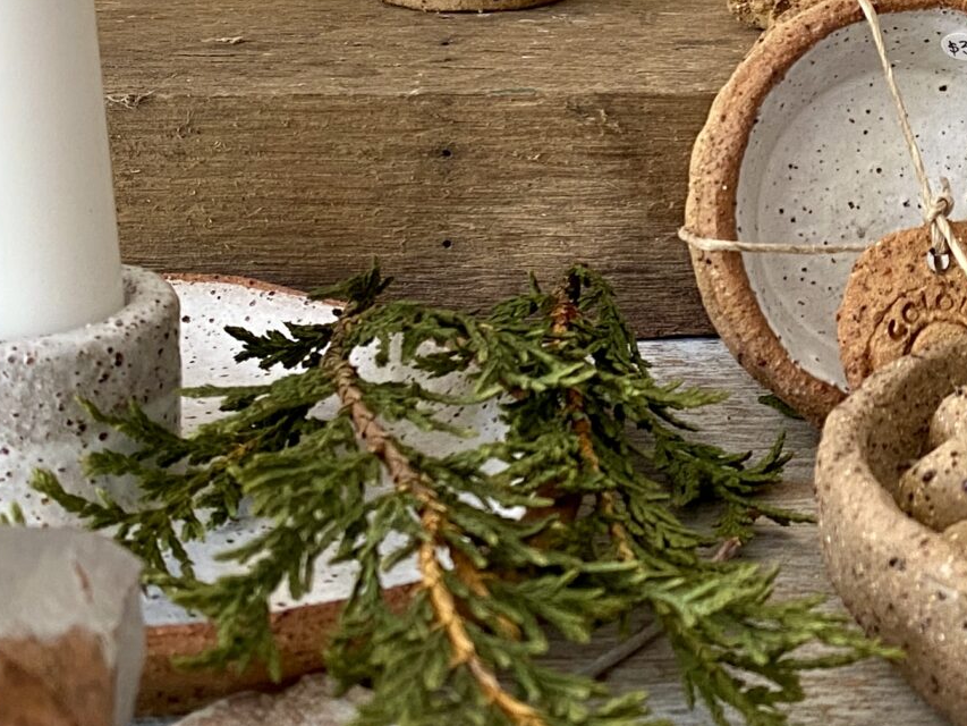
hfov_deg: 24.4
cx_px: 856
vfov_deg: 18.5
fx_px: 2179
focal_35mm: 78
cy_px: 15
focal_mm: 4.25
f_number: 1.8
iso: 125
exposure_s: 1/90
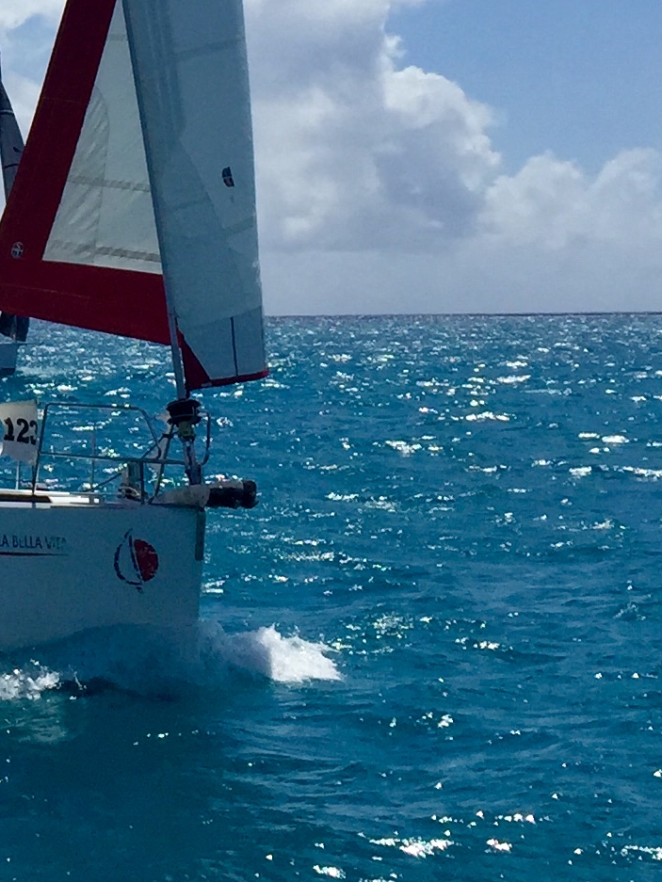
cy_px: -205
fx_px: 2575
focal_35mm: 101
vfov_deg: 18.3
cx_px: -281
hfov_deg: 13.9
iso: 32
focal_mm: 4.15
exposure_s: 1/5650
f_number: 2.2
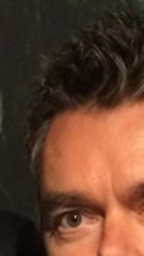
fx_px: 1323
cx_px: 103
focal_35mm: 195
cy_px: 596
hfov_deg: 6.2
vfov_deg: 9.8
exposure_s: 1/25
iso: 250
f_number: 2.2
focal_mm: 4.15
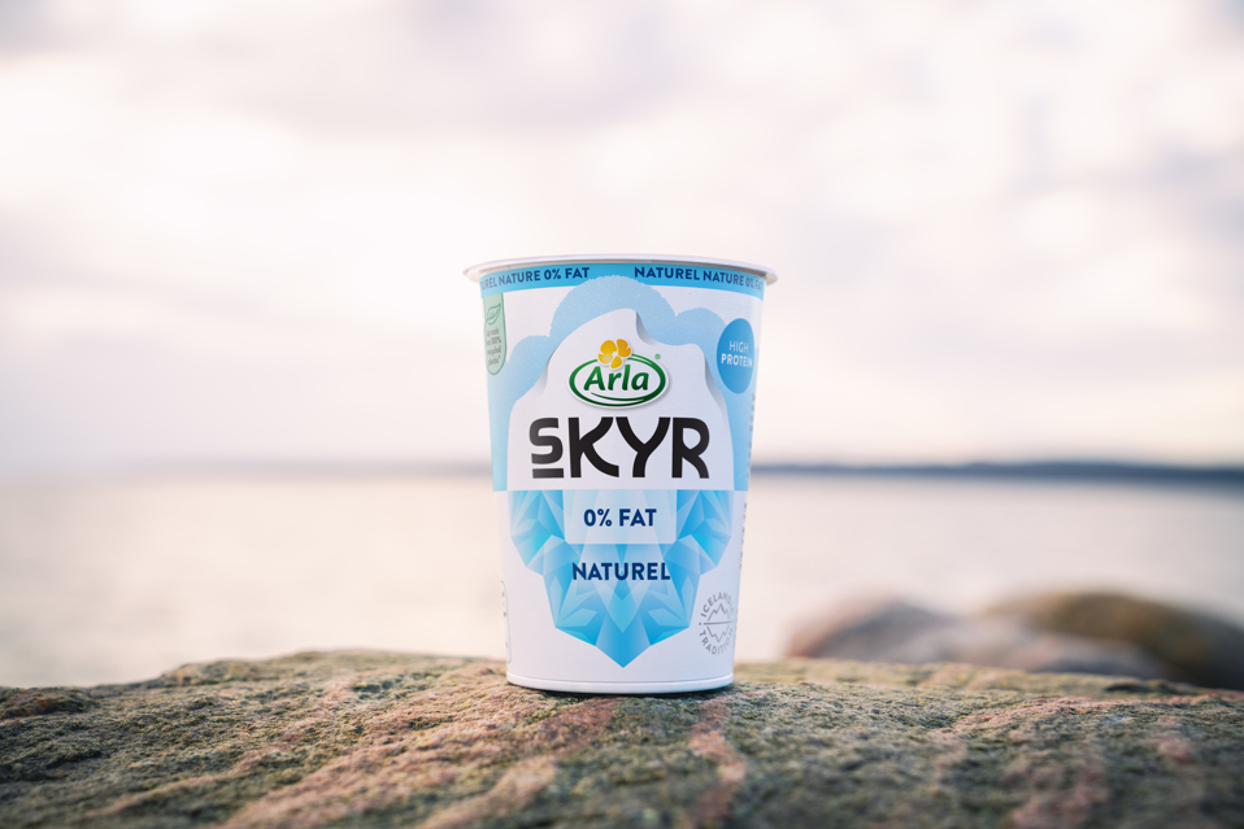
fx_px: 1728
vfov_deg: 27.0
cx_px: 622
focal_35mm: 50
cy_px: 414
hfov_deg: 39.6
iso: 320
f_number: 4.5
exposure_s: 1/320
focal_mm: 50
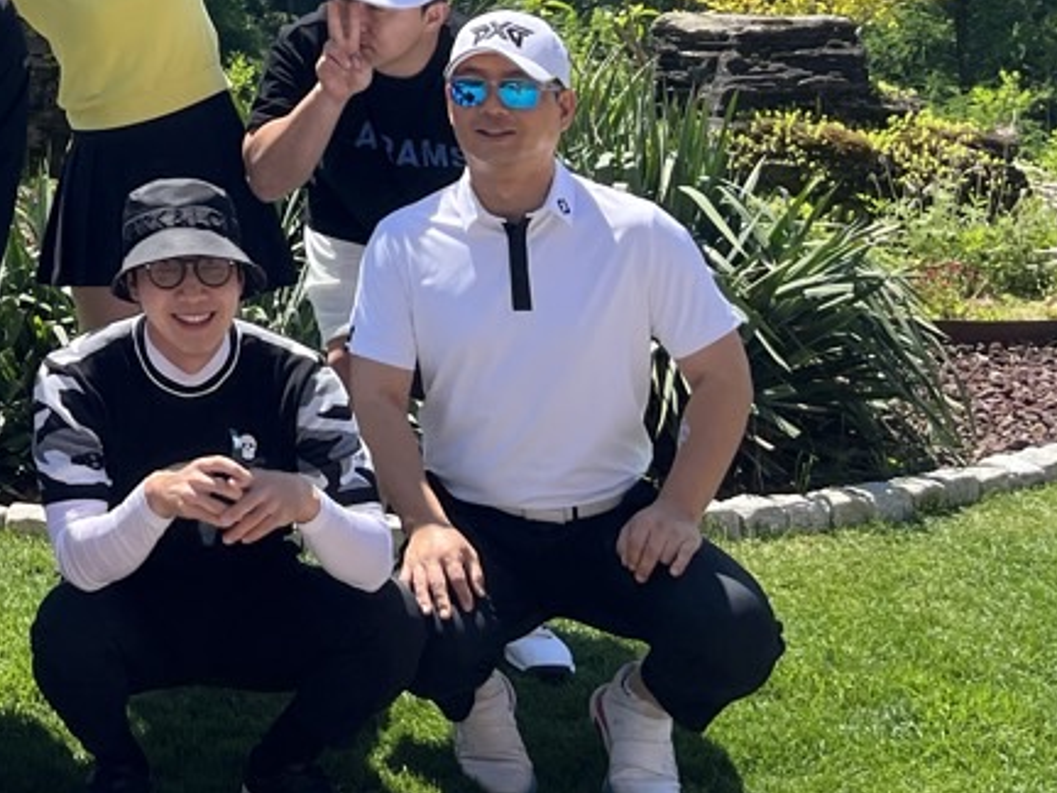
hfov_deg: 22.8
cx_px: -286
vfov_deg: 18.1
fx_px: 2351
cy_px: -184
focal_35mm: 77
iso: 50
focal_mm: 5.1
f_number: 1.6
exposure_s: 1/2571
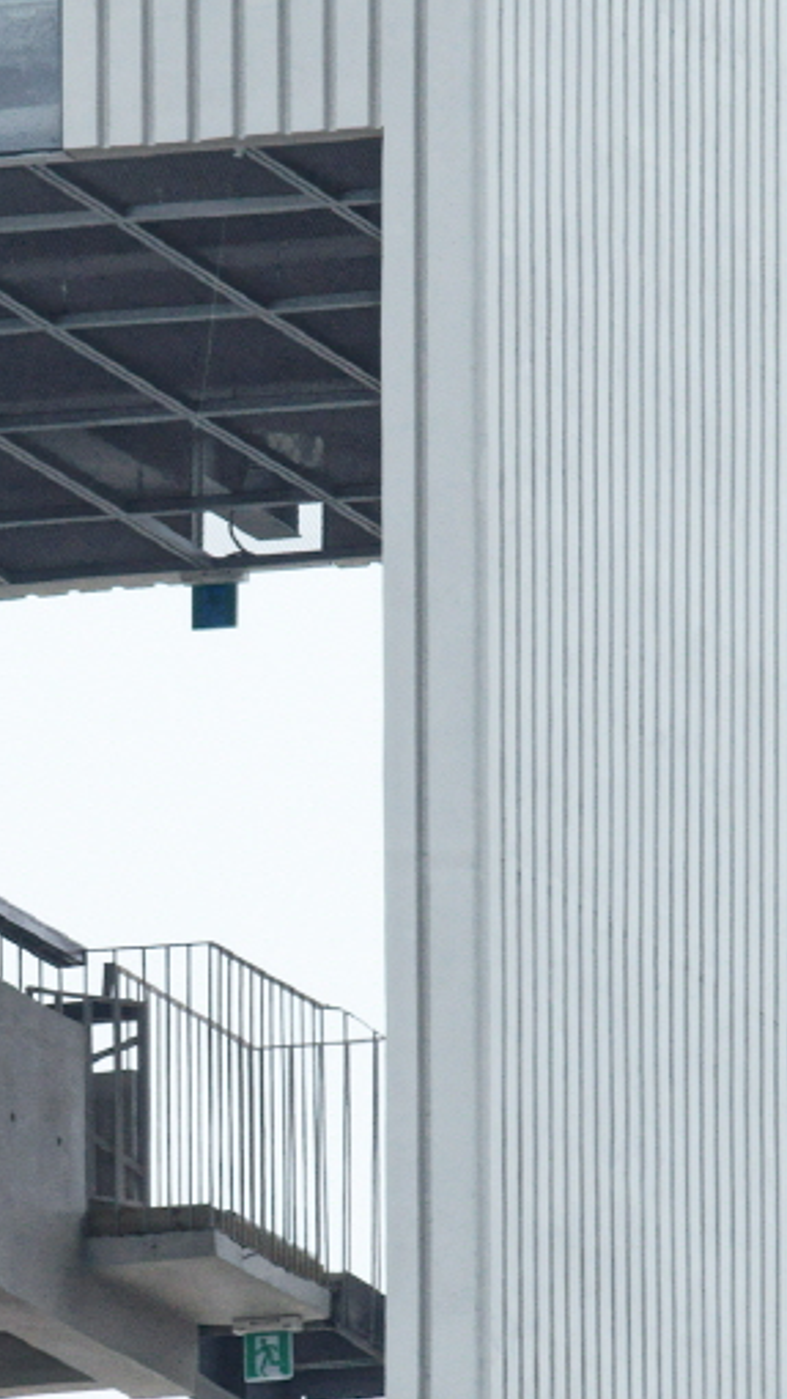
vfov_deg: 2.1
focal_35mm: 1052
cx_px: 271
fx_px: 39015
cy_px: 741
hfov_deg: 1.2
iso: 400
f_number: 8
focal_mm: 400
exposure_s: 1/1250
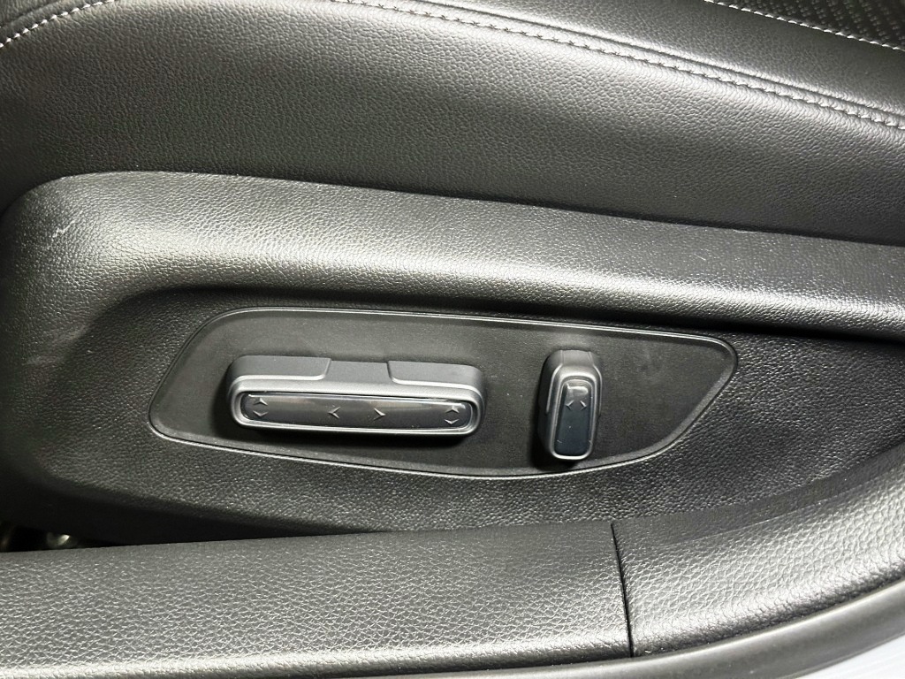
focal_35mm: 48
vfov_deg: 30.3
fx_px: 1255
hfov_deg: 39.7
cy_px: 340
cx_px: 452
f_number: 1.78
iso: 640
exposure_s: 1/30
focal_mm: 6.86
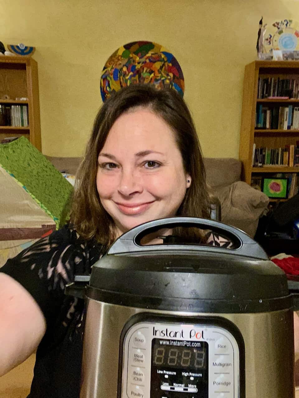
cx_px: 150
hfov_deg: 46.8
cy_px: 199
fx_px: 346
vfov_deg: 60.0
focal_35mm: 30
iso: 320
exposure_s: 1/30
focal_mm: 2.7
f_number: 2.2
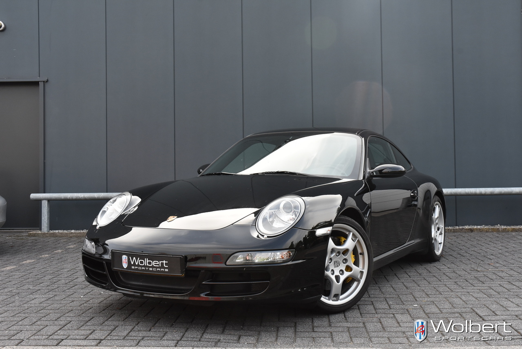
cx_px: 261
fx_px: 631
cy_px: 174
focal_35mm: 44
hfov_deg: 44.9
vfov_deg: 30.9
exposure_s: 1/400
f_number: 8
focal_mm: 29
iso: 800
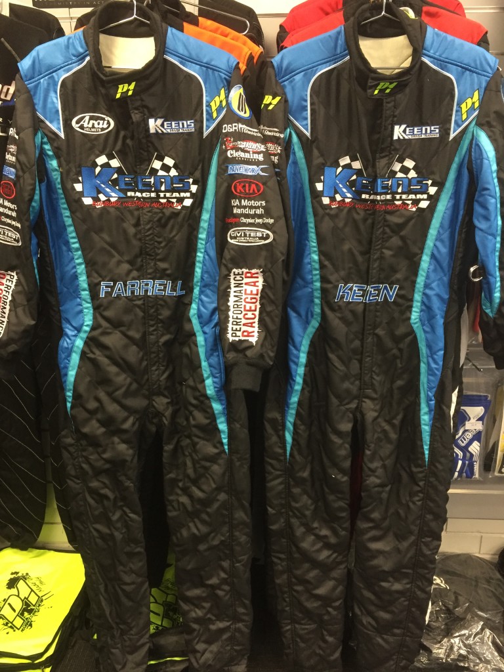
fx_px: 563
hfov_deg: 48.2
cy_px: 336
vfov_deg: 61.7
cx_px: 252
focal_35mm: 29
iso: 200
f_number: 2.2
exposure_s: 1/33
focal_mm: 4.15
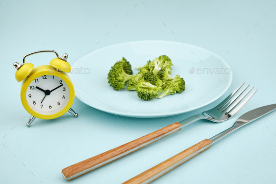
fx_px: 360
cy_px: 92
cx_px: 138
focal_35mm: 47
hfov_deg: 41.9
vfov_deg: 28.6
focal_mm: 31.5
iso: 500
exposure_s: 1/250
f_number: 8
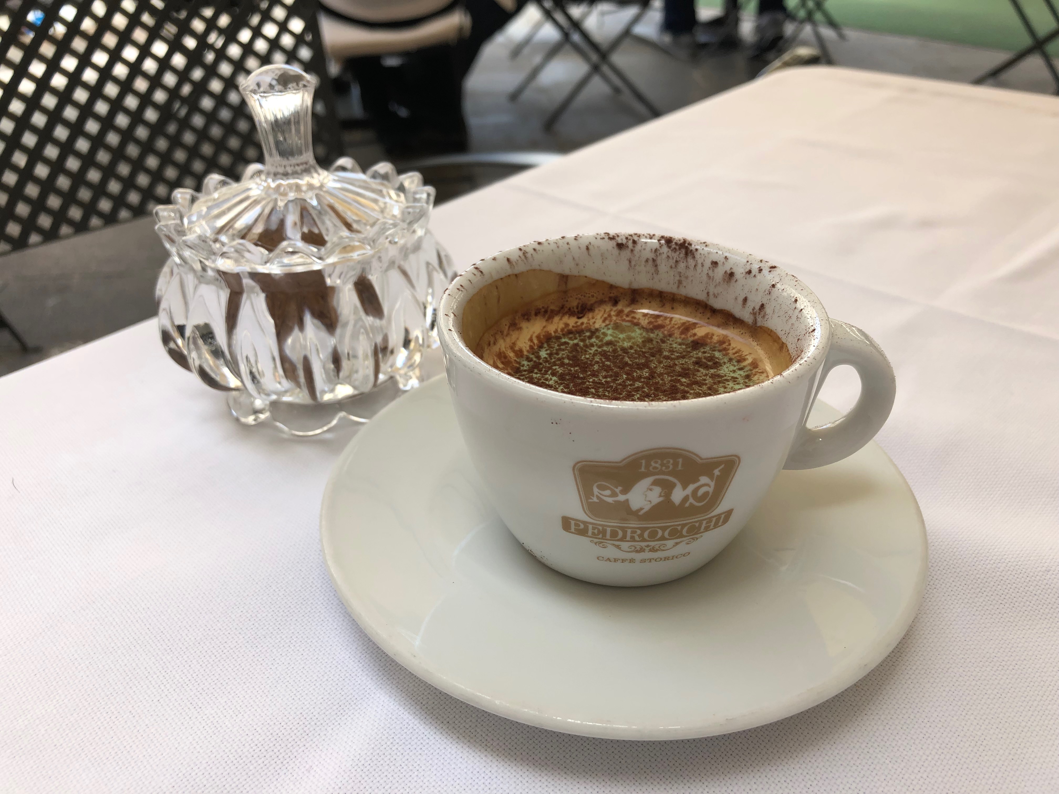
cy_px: 397
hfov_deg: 63.4
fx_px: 857
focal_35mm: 28
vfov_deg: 49.7
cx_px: 530
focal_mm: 3.99
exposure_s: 1/318
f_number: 1.8
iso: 20
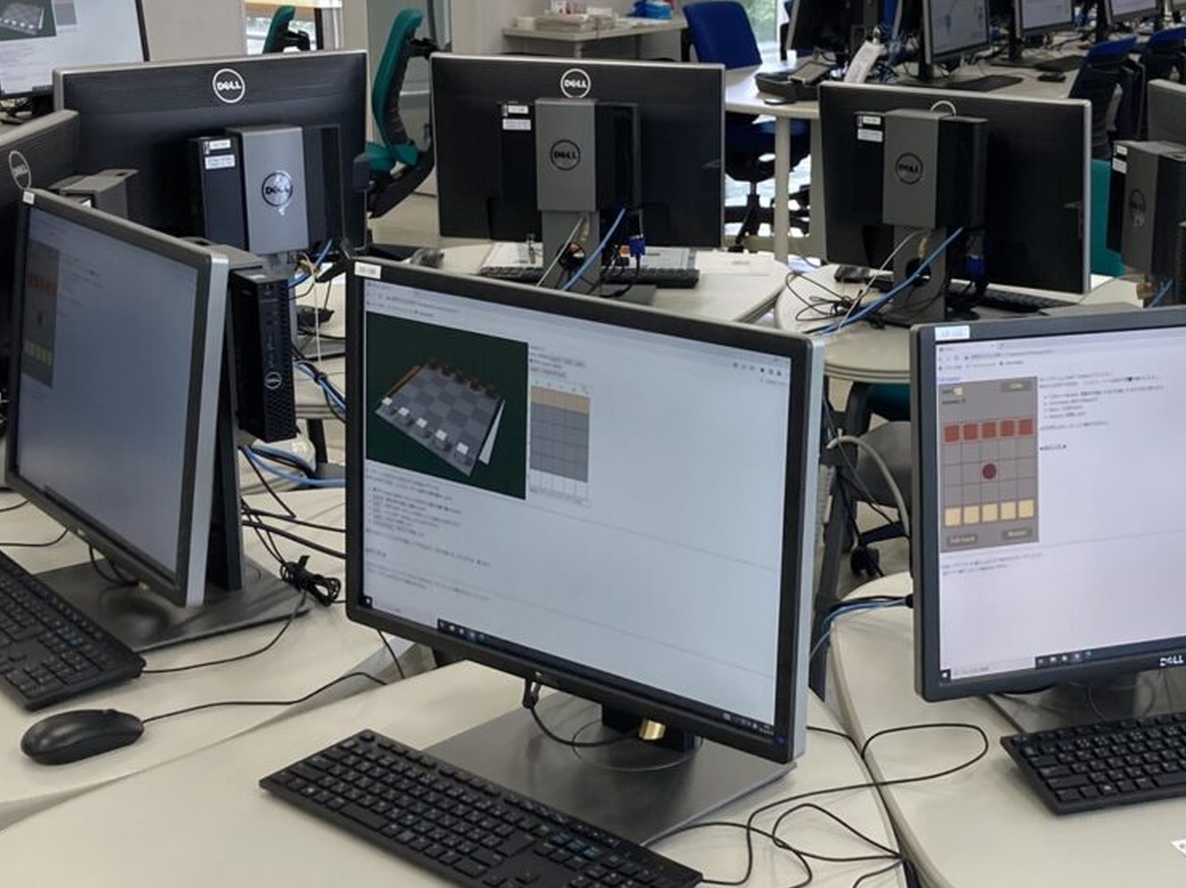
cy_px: 391
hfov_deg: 32.9
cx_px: 812
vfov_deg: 25.2
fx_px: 1987
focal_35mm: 58
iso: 64
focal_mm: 3.99
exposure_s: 1/121
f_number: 1.8
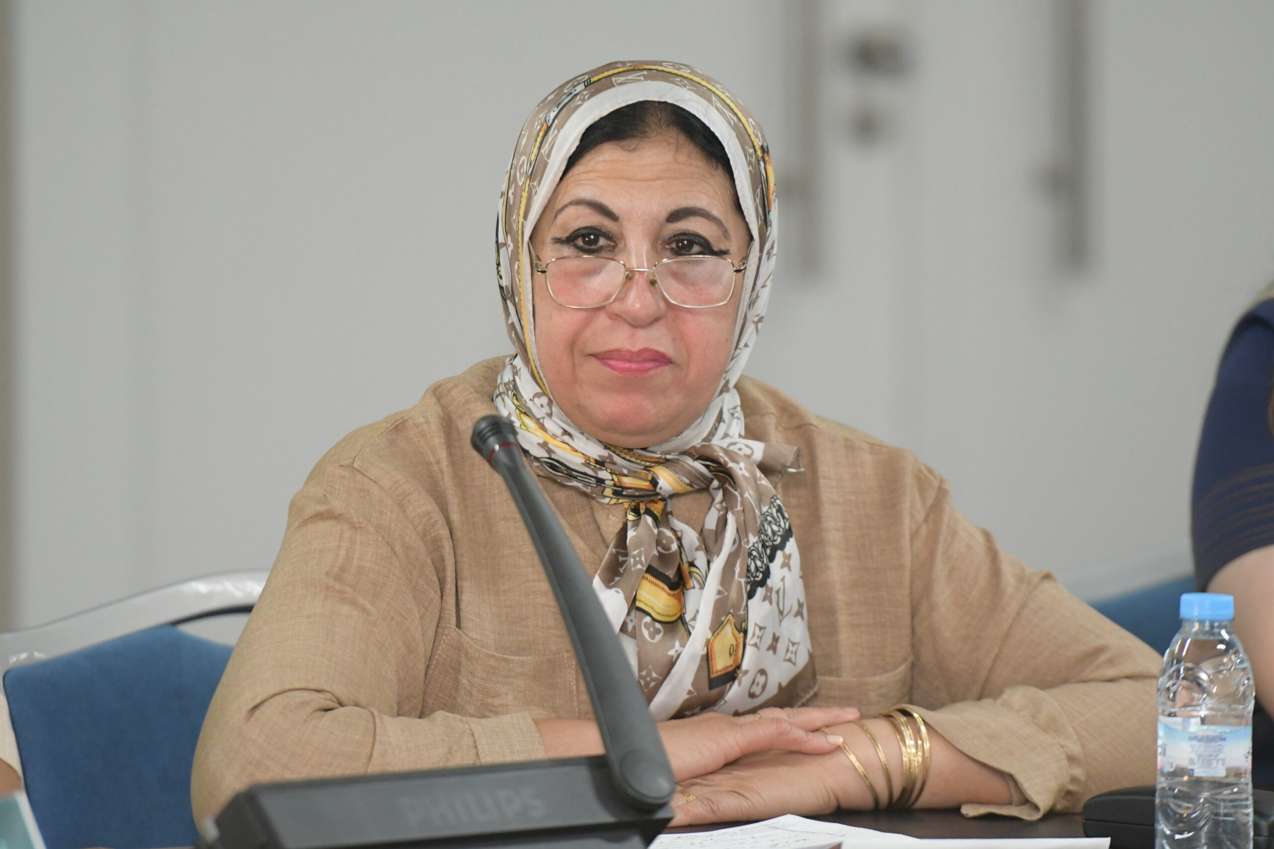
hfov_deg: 6.9
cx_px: 637
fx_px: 10616
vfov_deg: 4.6
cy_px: 424
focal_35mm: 300
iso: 2500
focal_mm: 200
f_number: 2.8
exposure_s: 1/50
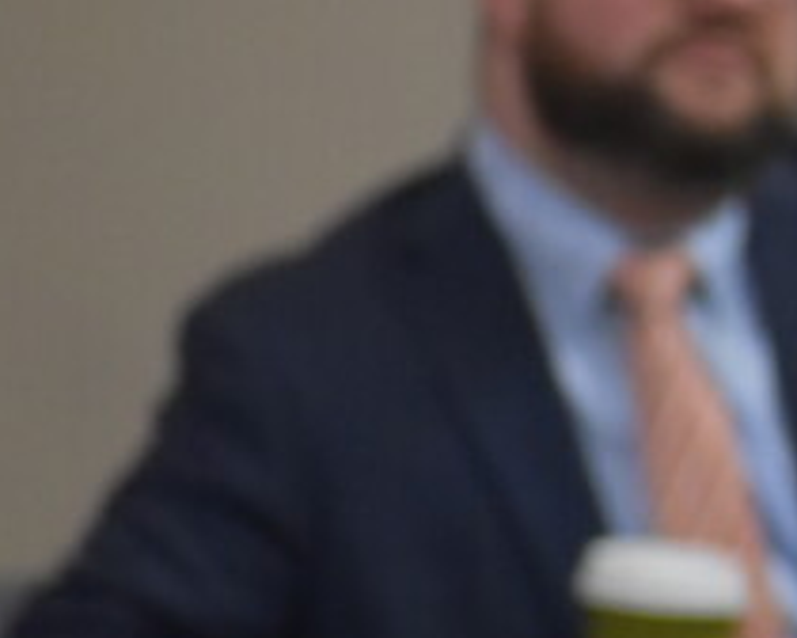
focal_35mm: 981
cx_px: 2258
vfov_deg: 1.6
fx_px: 23140
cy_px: 118
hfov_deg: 2.0
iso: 1600
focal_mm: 122
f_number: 4.8
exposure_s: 1/125
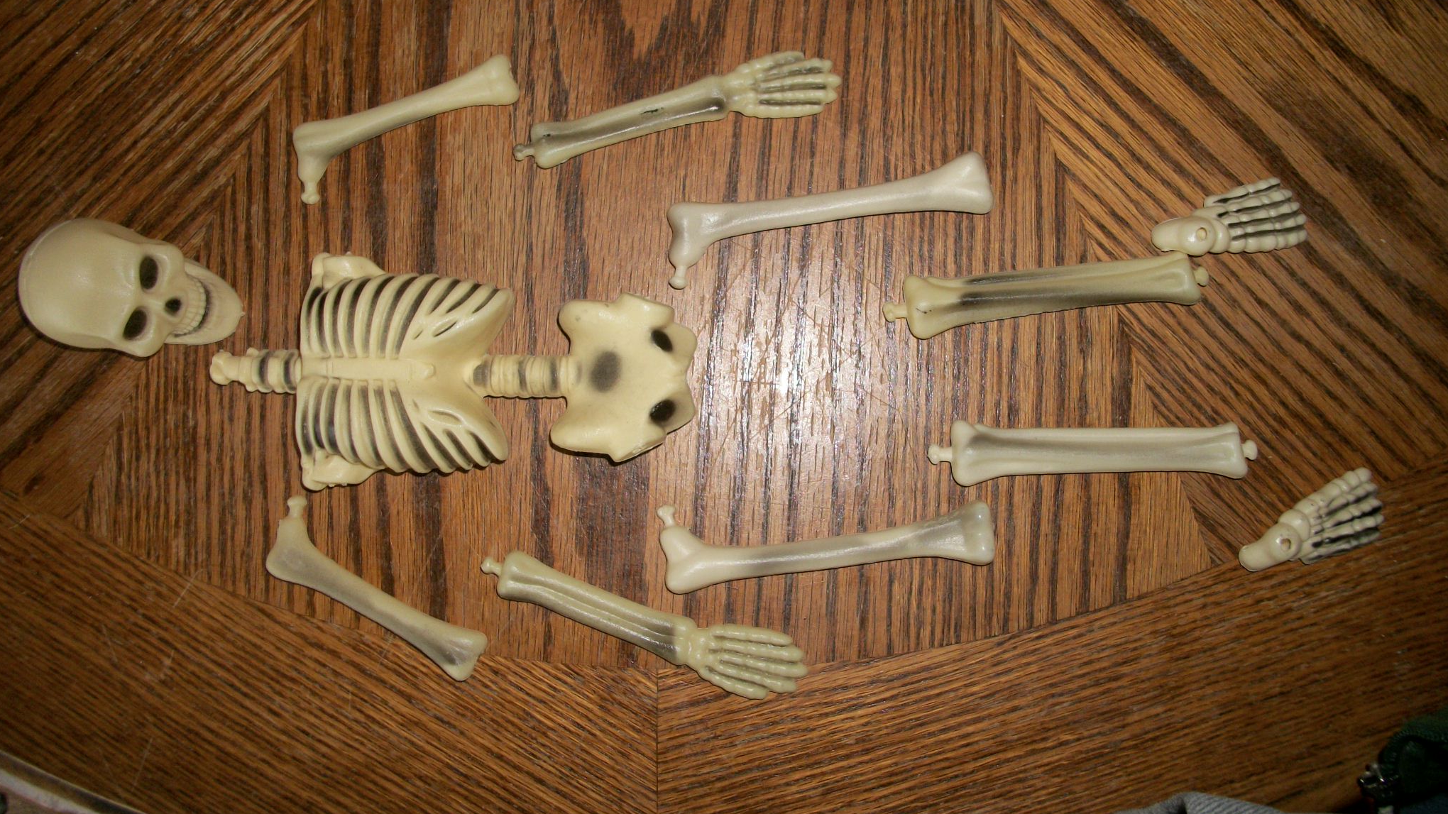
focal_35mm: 35
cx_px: 723
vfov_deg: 33.7
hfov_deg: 56.6
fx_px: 1344
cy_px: 356
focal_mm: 5.7
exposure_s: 1/30
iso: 80
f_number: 2.9
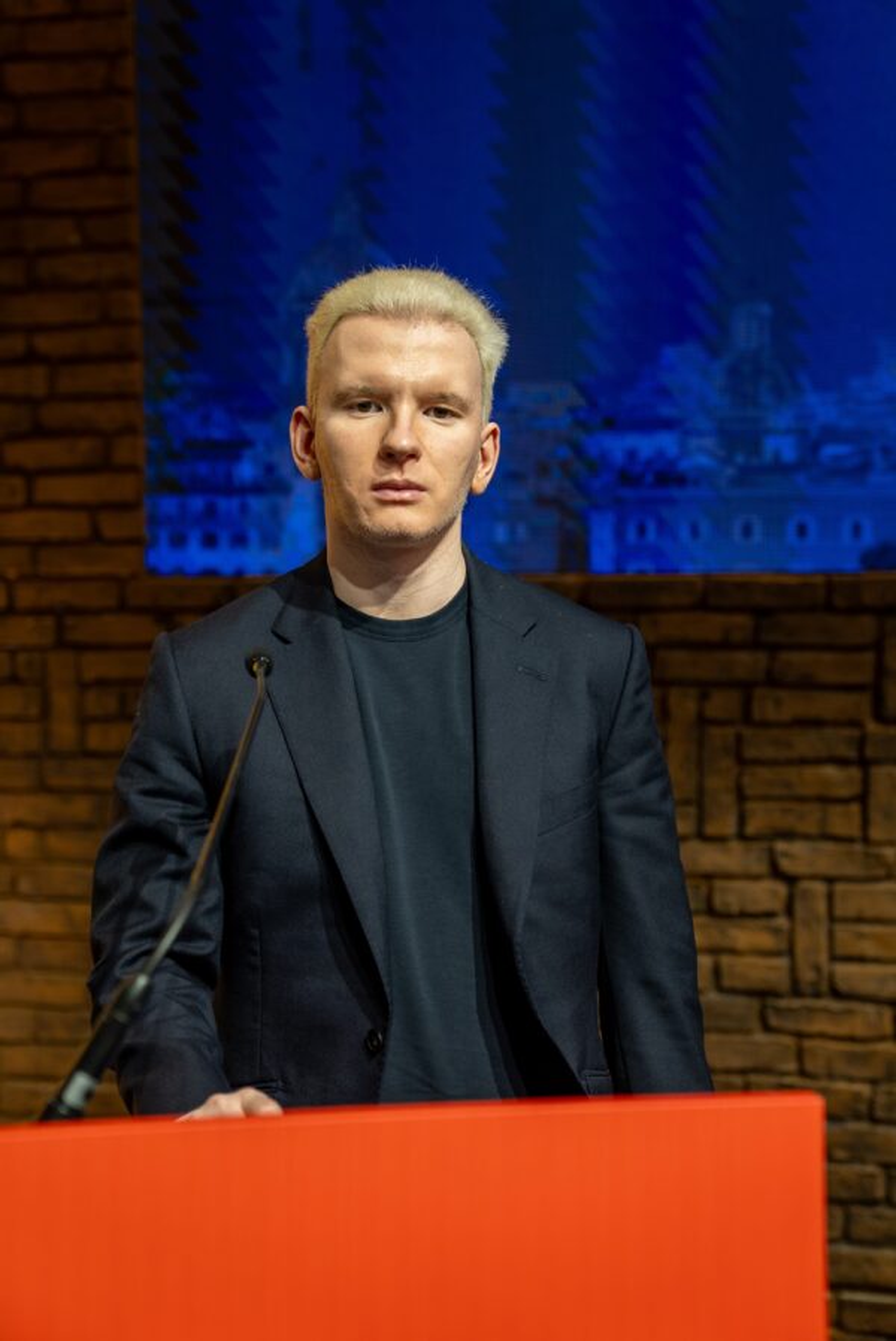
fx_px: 2013
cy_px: 670
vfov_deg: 36.8
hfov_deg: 25.1
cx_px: 448
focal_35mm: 54
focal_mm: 54
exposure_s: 1/125
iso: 640
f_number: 2.8
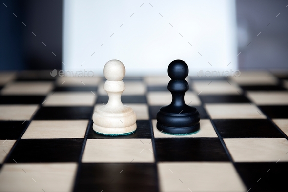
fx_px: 560
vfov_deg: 19.5
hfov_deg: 28.8
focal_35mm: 70
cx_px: 144
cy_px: 96
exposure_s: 1/125
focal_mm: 70
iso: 200
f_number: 2.8
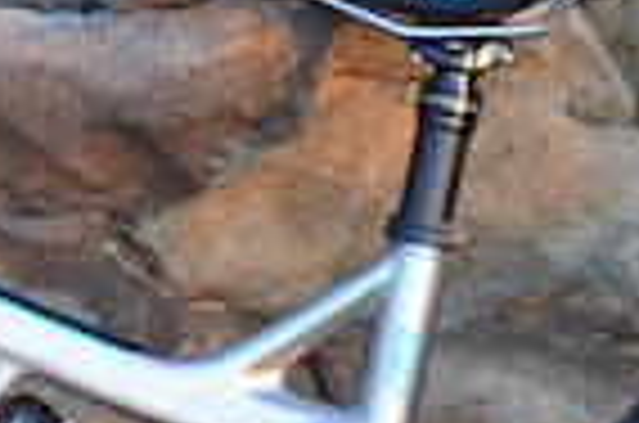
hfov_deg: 8.7
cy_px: 590
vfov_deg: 5.7
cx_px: 117
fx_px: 4180
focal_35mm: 236
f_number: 4.5
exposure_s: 1/60
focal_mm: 28
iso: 500
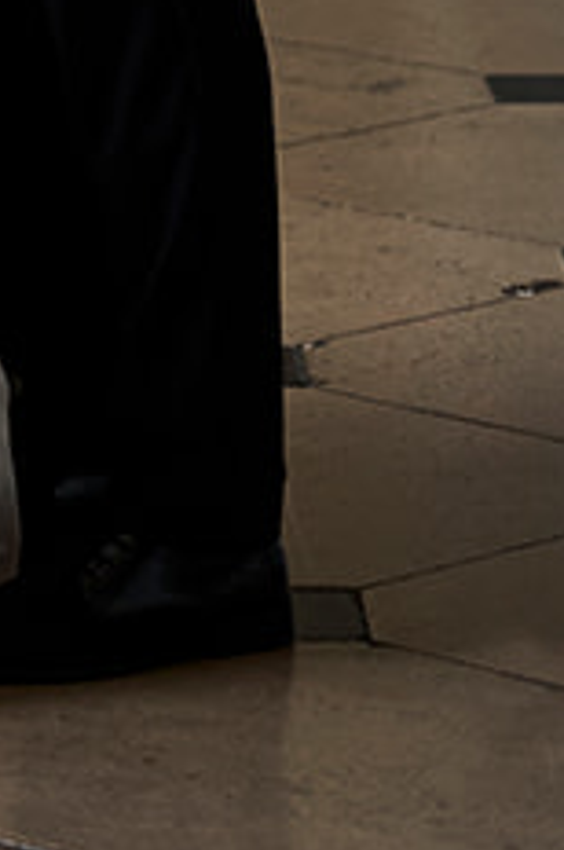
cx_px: -573
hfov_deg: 3.9
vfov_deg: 5.5
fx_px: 8131
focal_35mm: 345
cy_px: -1927
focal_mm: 50
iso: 160
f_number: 1.8
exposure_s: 1/800
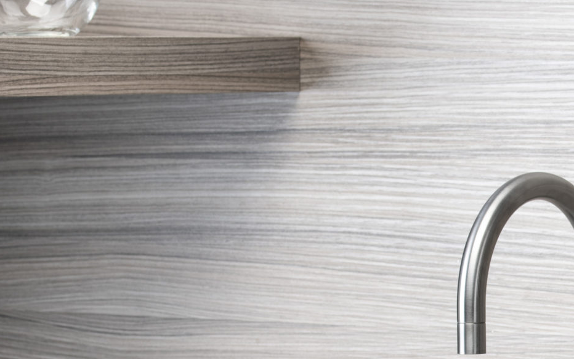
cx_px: 673
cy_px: 498
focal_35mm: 294
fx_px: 4600
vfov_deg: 4.4
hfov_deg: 7.1
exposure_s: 1/160
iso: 160
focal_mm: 105
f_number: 11
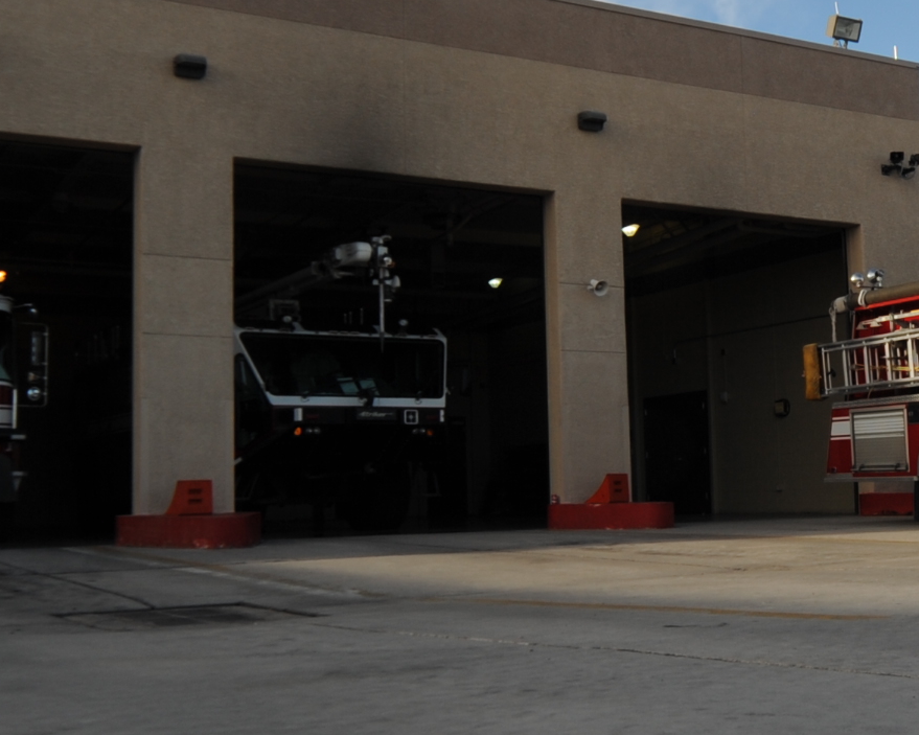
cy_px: 343
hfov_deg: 36.7
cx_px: 461
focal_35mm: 51
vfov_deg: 29.7
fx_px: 1387
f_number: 9
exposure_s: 1/320
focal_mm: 15
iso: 250
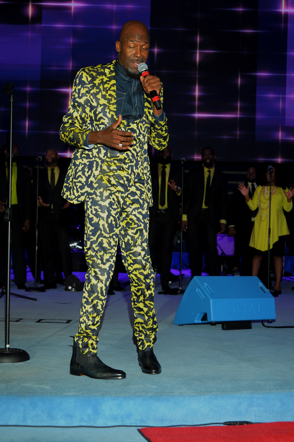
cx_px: 147
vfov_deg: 33.4
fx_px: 737
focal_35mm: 60
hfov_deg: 22.6
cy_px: 221
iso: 400
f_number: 4.5
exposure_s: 1/80
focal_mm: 40
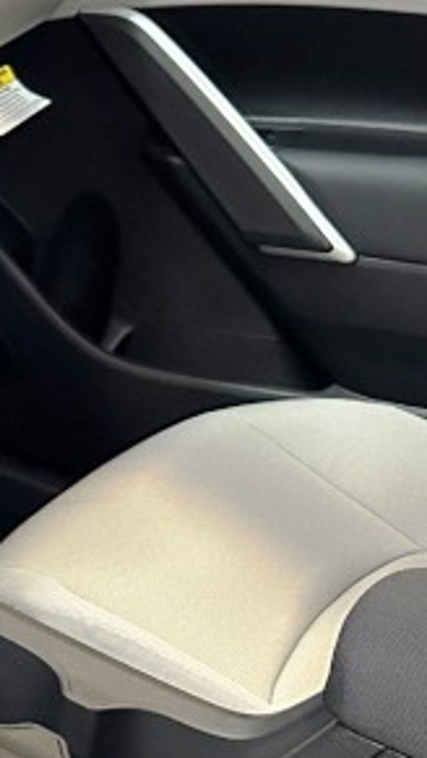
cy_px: 500
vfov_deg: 23.1
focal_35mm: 92
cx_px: -594
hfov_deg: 11.1
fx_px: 1849
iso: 640
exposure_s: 1/40
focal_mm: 6.86
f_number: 1.78
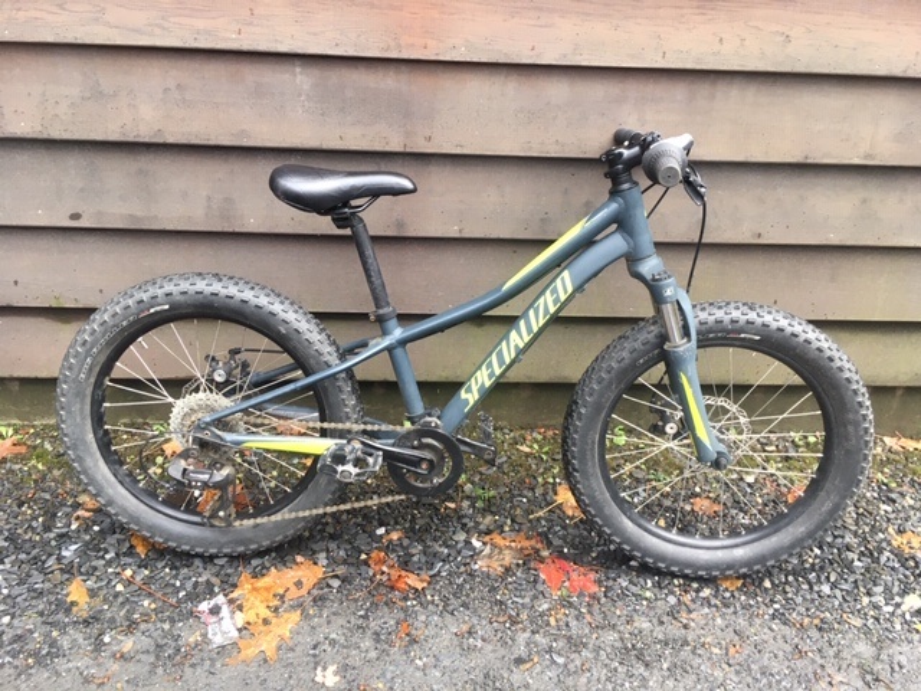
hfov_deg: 61.7
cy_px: 346
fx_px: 772
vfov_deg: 48.2
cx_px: 460
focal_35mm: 29
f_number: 2.2
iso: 25
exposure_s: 1/30
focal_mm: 4.15
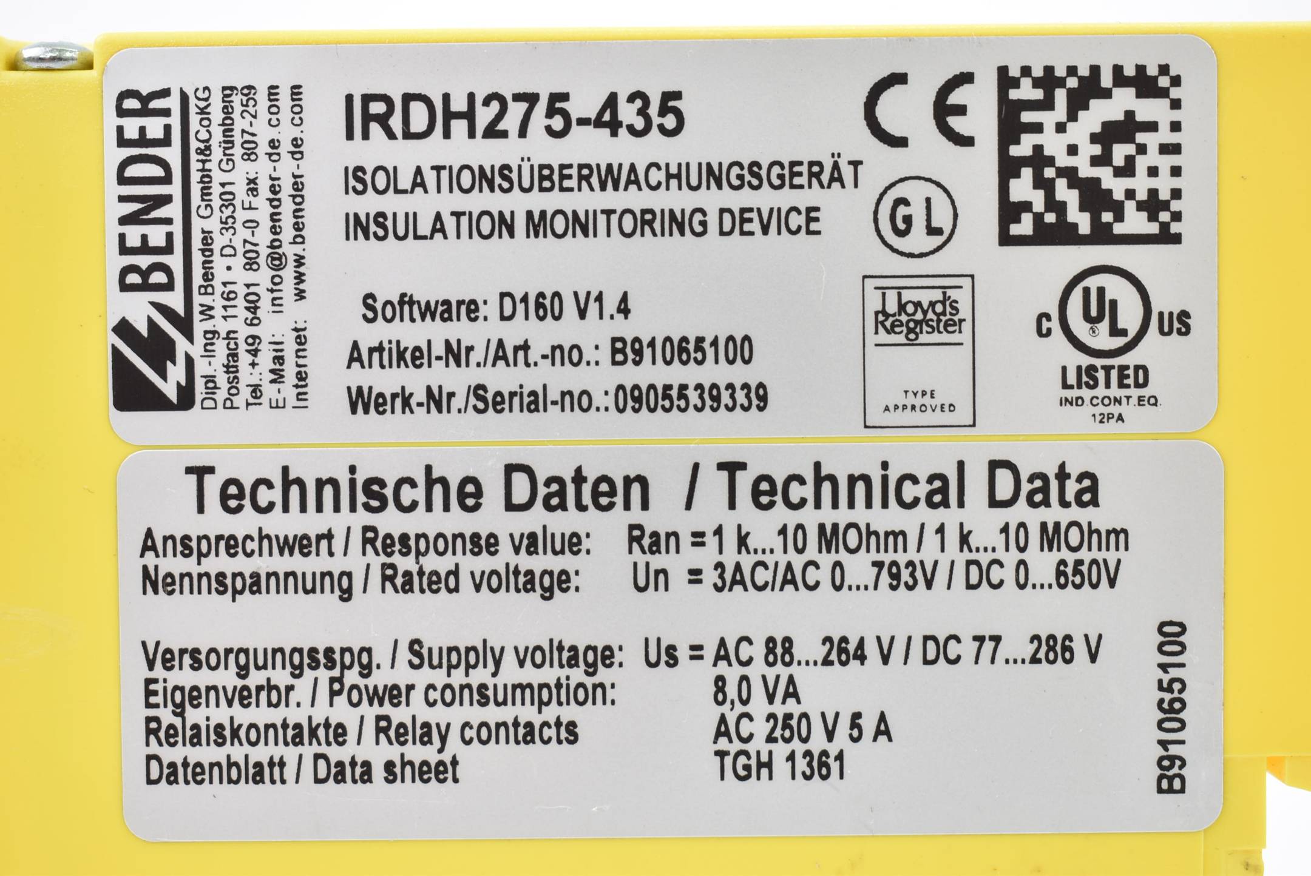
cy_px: 438
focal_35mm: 60
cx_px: 656
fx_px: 2187
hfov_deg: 33.4
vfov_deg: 22.7
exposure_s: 1/25
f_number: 4.8
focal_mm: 40
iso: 100
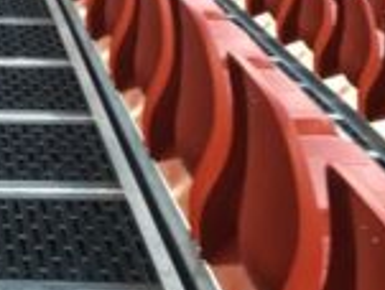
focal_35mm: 131
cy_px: 88
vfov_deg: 11.3
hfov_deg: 14.6
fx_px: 1460
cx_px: -64
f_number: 2.2
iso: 100
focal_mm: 4.15
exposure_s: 1/33
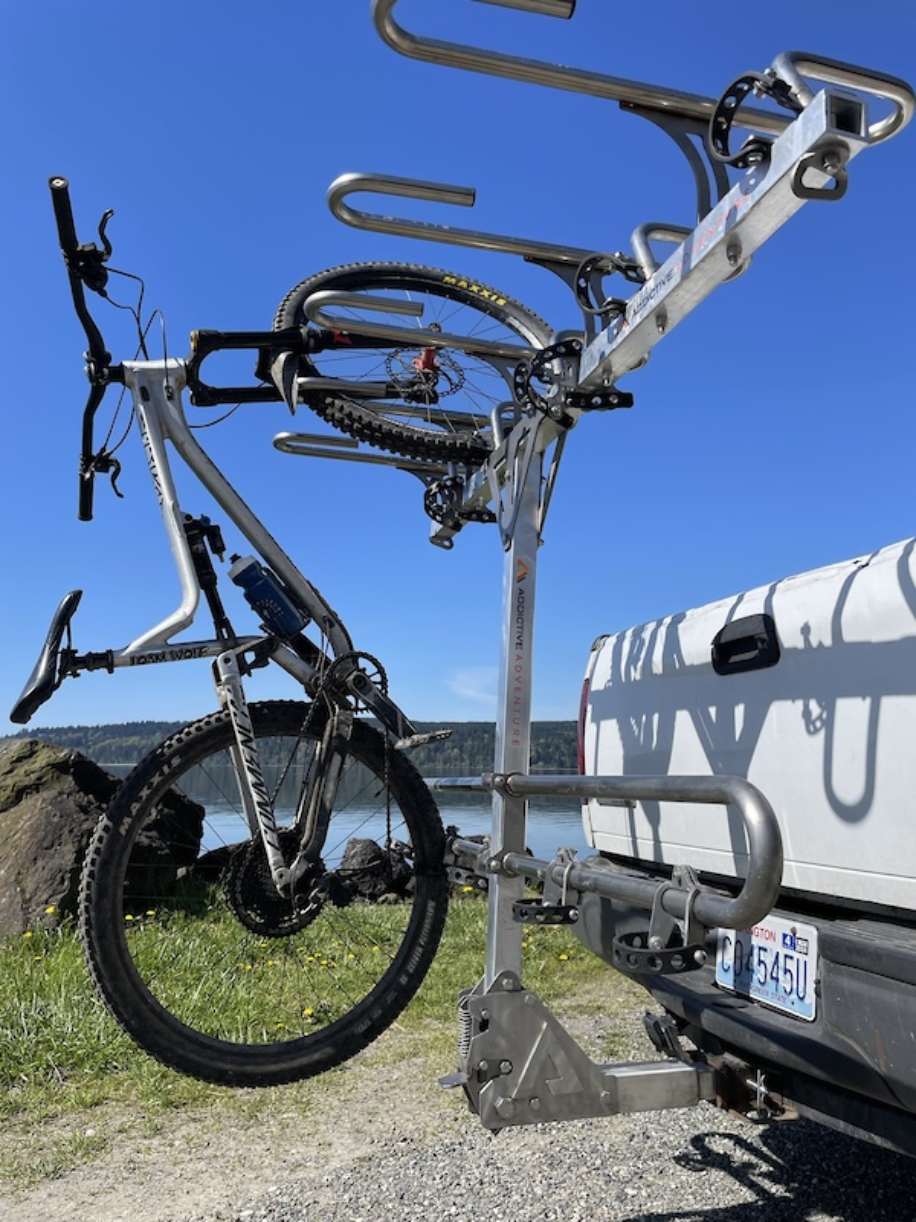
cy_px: 611
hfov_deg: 53.1
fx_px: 917
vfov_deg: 67.3
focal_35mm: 26
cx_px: 458
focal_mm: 4.2
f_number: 1.6
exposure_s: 1/3731
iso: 32
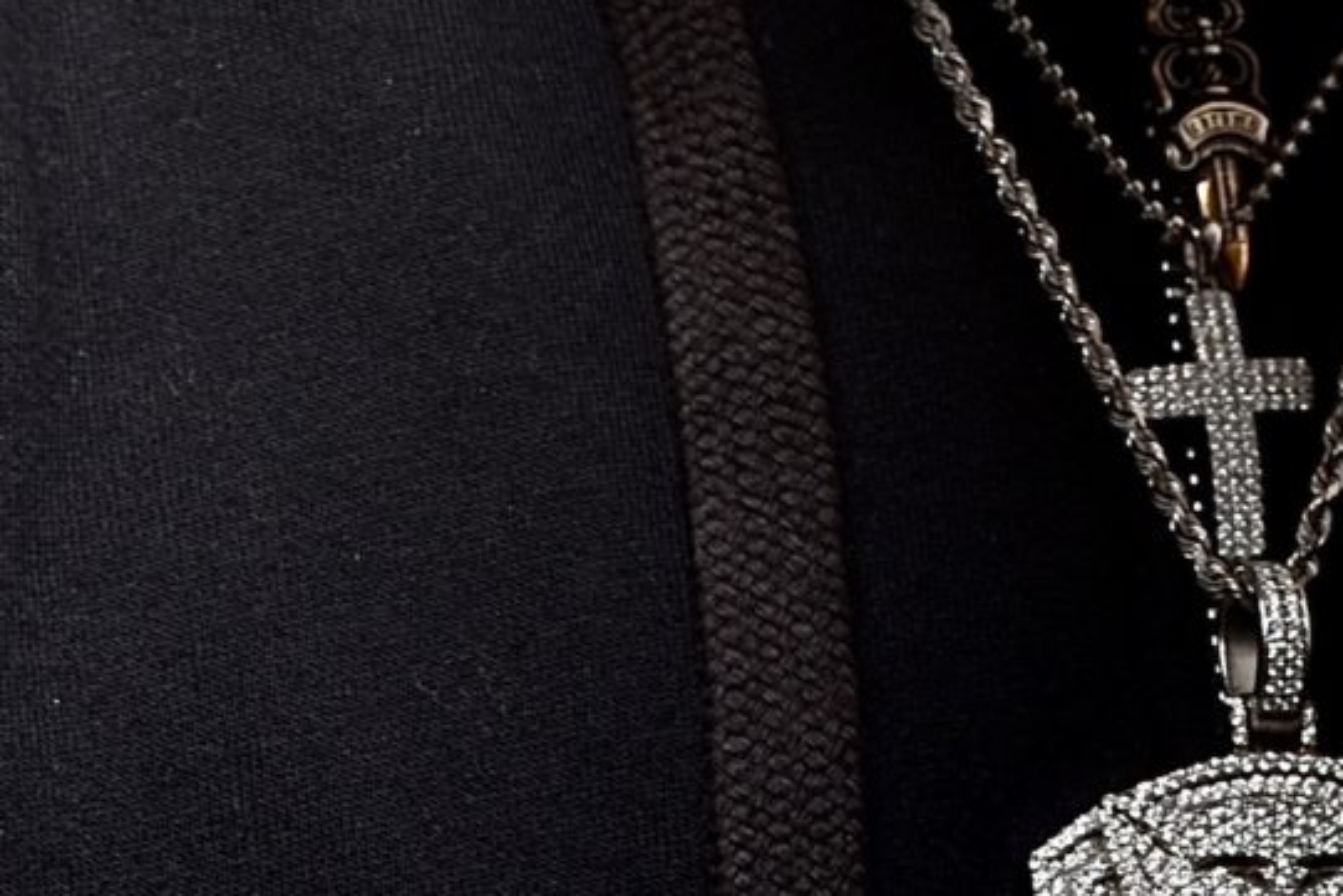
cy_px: -1111
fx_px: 30037
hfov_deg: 2.6
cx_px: 1529
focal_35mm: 805
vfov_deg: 1.7
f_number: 10
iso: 160
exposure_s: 1/200
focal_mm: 170
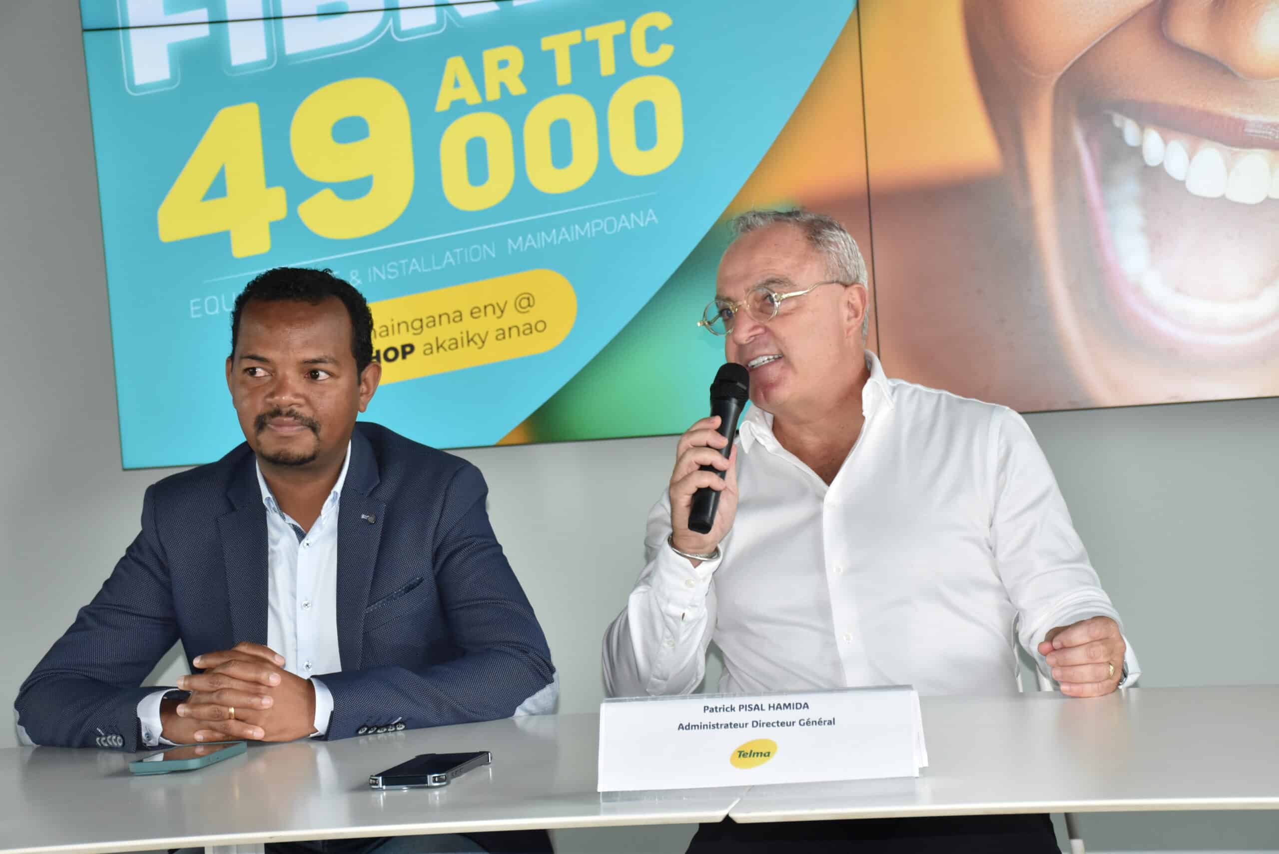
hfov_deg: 24.2
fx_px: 2985
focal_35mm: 84
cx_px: 640
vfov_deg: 16.3
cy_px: 427
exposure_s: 1/200
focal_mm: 56
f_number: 6.3
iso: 800
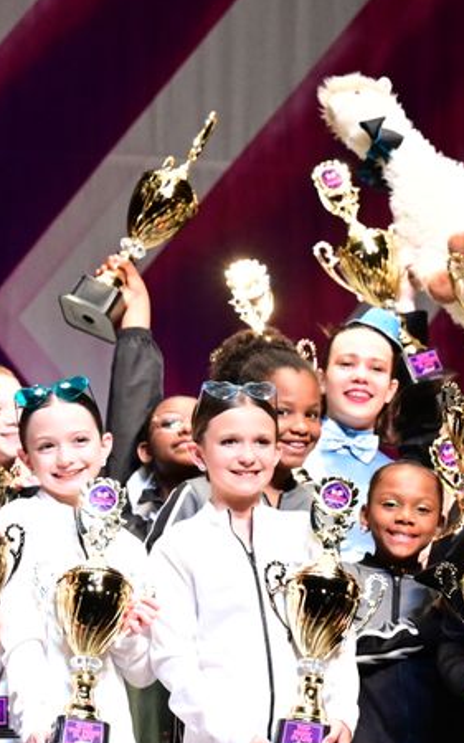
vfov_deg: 6.2
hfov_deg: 3.8
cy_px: 553
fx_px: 6884
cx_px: 1171
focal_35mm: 340
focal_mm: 100
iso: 3200
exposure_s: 1/400
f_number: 4.5
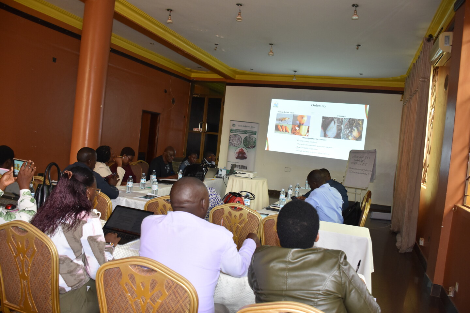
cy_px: 156
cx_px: 235
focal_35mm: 27
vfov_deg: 47.9
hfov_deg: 67.4
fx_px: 352
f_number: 3.5
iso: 800
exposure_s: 1/60
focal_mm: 18
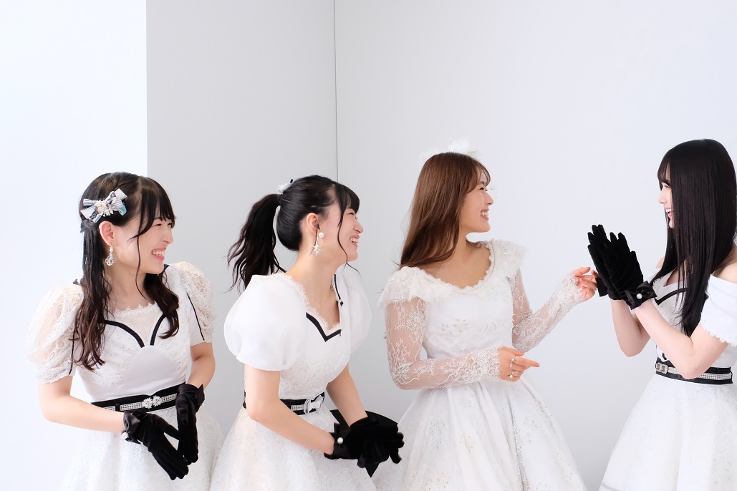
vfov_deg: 31.8
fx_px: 860
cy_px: 283
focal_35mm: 42
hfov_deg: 46.2
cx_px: 428
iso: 3200
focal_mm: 24.2
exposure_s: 1/125
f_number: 8
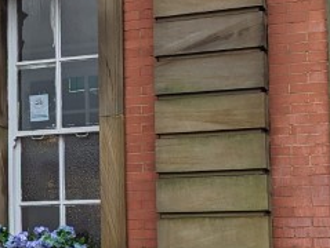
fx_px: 1146
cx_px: -298
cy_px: 189
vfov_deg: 12.3
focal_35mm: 120
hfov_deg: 14.2
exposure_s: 1/1167
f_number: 1.85
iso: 47
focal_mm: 6.81
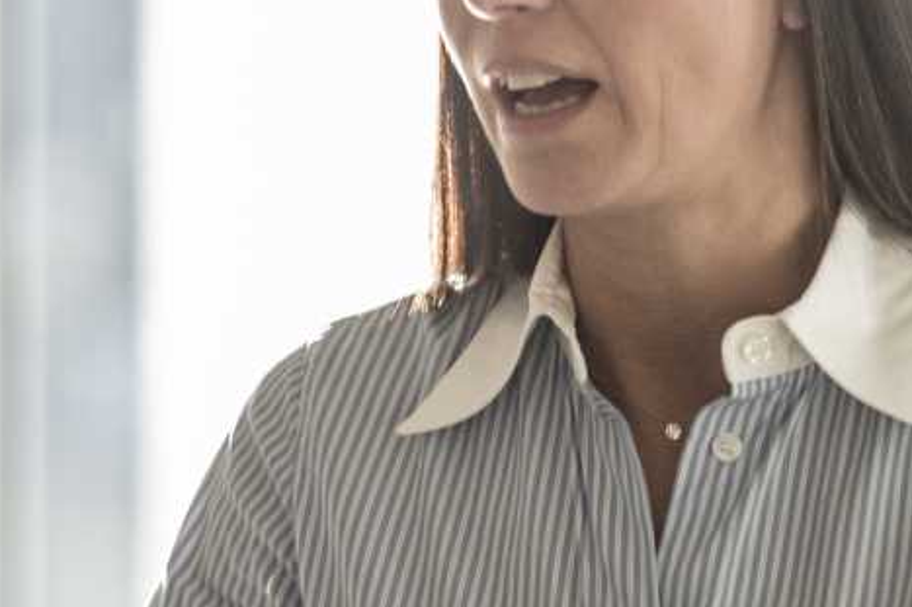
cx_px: 143
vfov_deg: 2.2
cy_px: 193
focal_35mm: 614
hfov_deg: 3.4
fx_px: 15548
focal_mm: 140
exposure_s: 1/125
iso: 400
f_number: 2.8
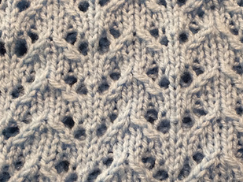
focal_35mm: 47
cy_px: 126
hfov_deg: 40.1
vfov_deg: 30.5
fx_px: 330
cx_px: 157
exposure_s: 1/33
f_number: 2.2
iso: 200
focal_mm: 4.15
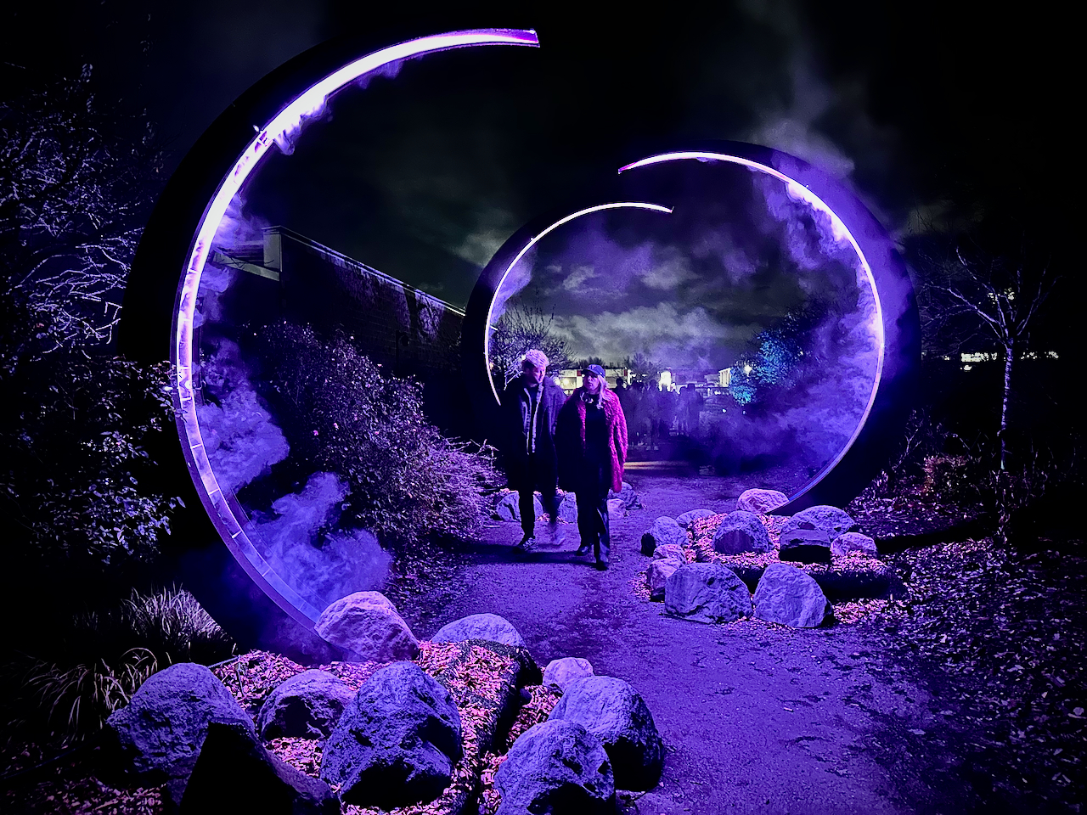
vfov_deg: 56.8
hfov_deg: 71.6
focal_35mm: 24
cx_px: 544
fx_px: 754
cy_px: 408
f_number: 1.78
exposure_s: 1/9
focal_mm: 6.86
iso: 1250
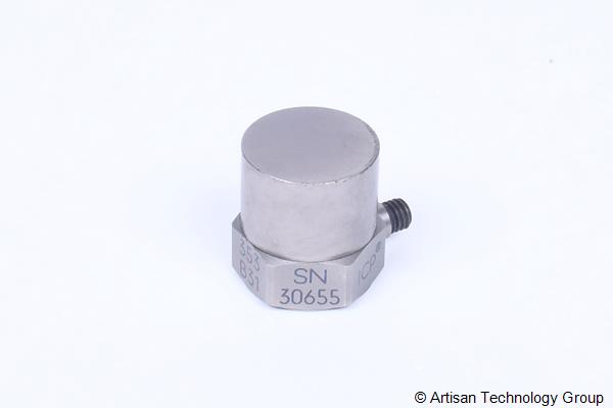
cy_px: 204
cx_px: 306
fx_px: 766
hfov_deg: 43.6
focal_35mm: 45
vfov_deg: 29.9
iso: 200
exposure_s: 1/200
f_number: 14
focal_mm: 30
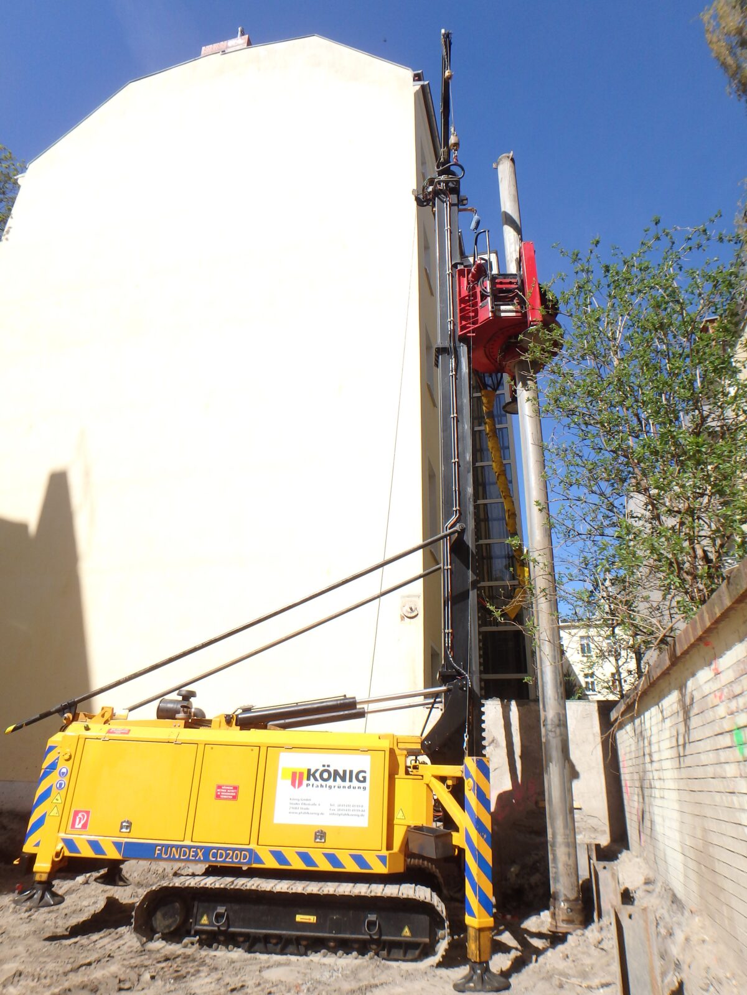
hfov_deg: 63.4
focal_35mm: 21
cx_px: 374
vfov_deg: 79.0
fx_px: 604
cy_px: 498
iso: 125
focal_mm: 3.7
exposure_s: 1/1000
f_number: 3.5
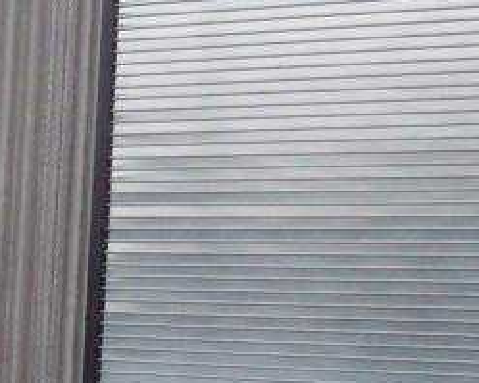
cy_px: -2
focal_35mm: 174
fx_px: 2466
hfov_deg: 11.0
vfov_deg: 8.8
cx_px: -29
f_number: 2.8
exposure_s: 1/128
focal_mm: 6.2
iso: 125
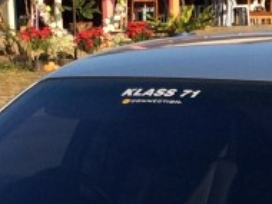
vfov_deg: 8.1
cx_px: 156
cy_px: 310
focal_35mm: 179
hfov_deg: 11.1
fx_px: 1405
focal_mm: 3.3
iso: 32
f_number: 2.4
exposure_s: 1/608
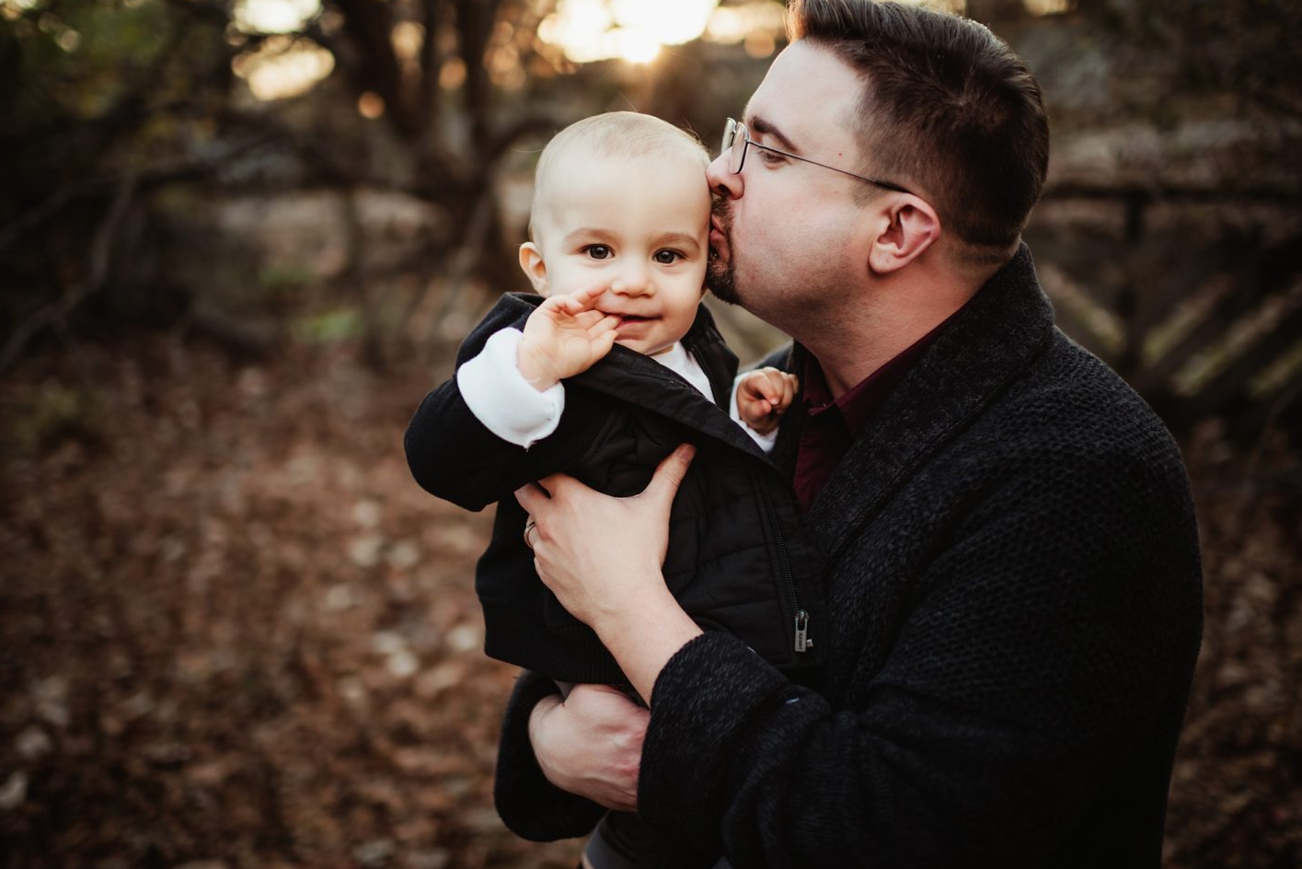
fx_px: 1375
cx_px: 659
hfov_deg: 50.7
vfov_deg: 35.1
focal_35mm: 38
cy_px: 404
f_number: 1.4
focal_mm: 35
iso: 250
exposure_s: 1/640
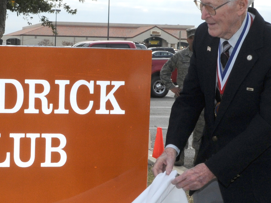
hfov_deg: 22.1
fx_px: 689
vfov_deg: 16.8
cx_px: 67
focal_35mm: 88
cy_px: 106
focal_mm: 18
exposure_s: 1/250
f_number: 16
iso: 250
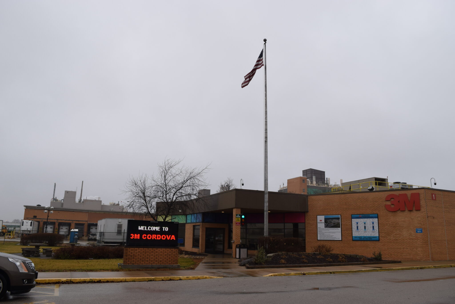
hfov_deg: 67.4
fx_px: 341
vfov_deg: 48.0
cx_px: 228
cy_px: 152
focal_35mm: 27
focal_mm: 18
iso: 400
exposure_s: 1/250
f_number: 8
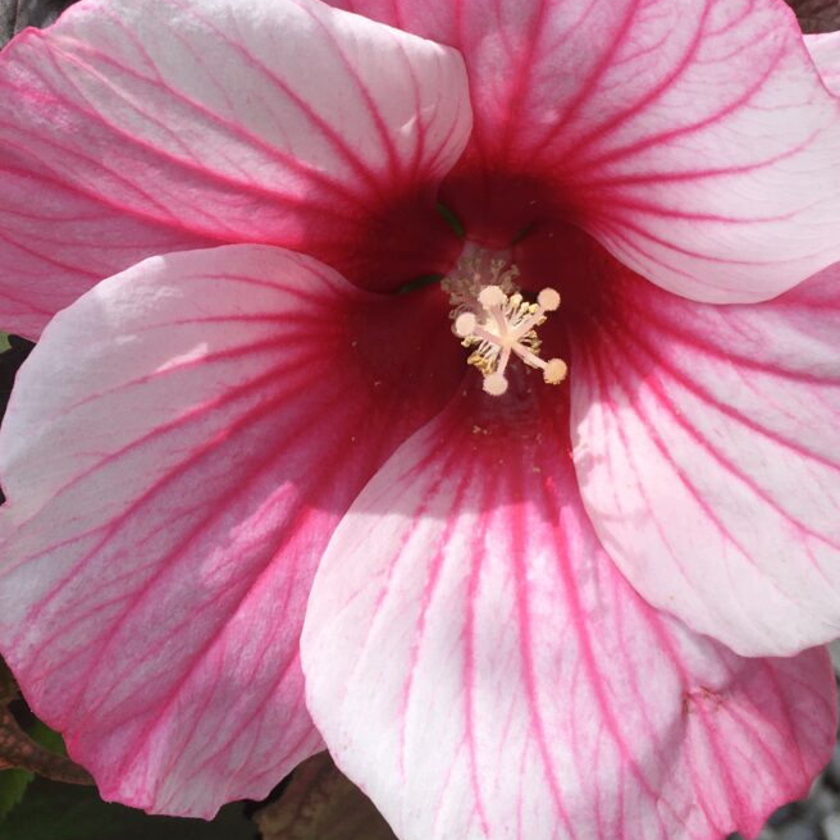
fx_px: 1647
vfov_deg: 28.3
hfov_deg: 28.6
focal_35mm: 60
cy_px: 251
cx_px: 369
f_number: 2.2
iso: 25
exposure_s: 1/827
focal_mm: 4.15
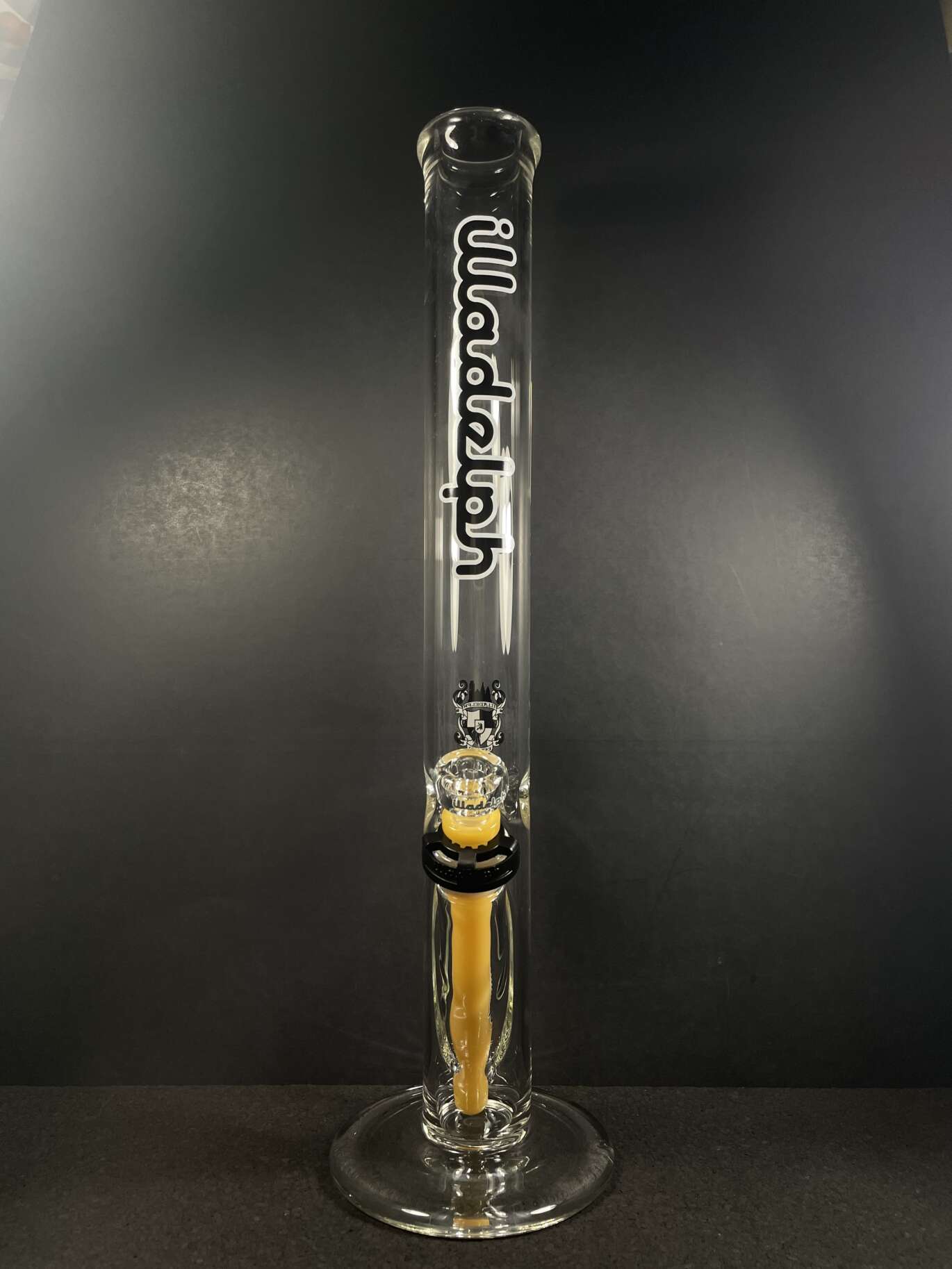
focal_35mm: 26
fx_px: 954
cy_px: 634
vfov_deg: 67.3
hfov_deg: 53.1
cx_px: 476
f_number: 1.6
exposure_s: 1/60
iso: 64
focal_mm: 4.2
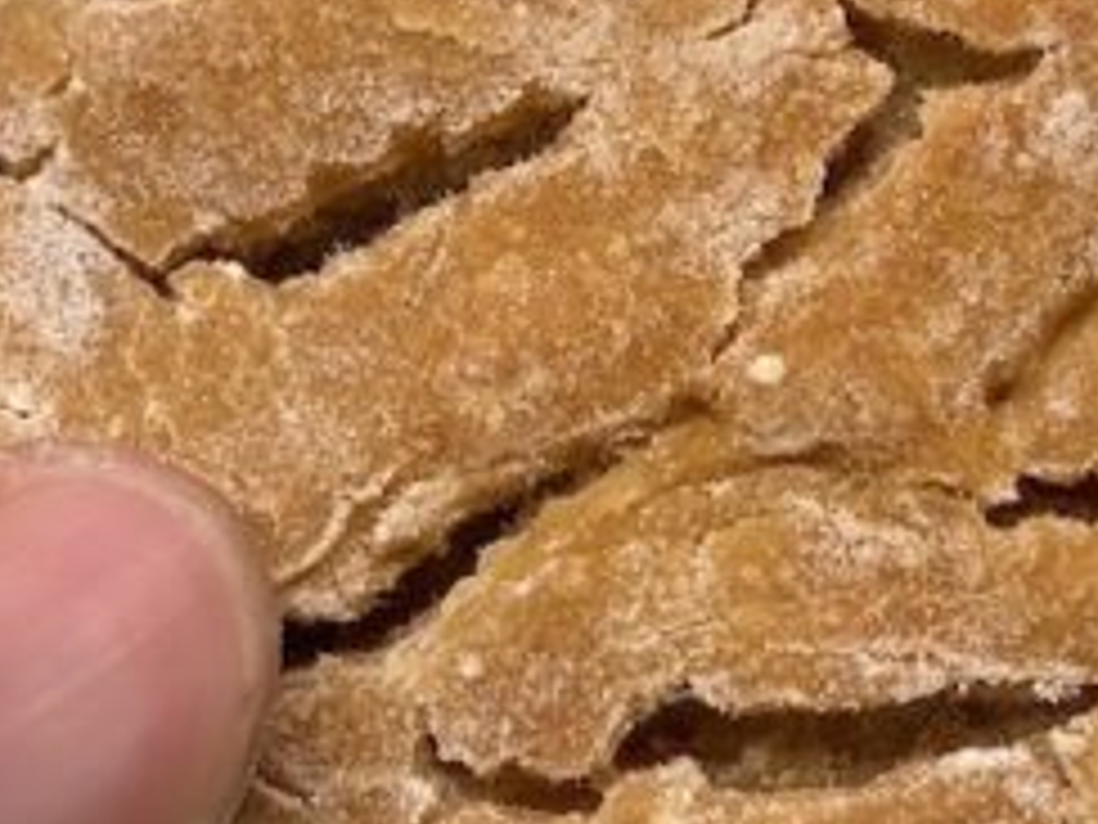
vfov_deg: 22.8
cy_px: 261
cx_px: 549
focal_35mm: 64
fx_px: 2030
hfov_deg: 30.3
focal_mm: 4.25
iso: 160
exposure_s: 1/42
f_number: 1.8
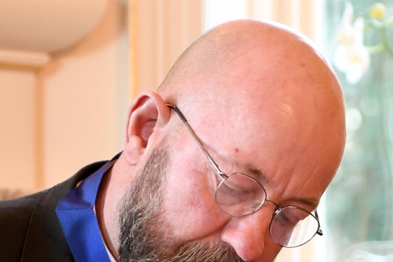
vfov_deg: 4.2
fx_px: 3591
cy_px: 322
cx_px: 217
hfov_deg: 6.3
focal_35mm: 329
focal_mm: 70
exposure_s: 1/80
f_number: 3.5
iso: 2000
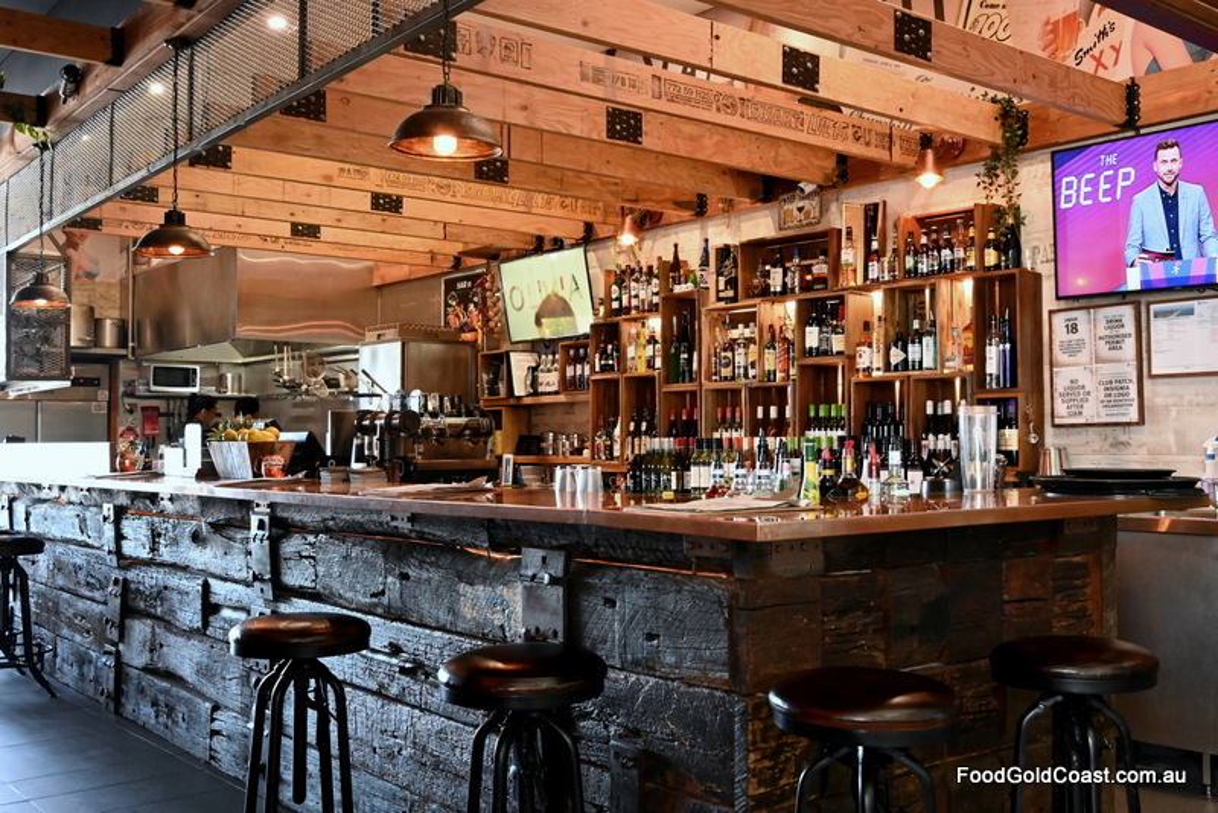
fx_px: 1151
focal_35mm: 34
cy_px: 406
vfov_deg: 38.9
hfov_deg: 55.8
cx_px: 609
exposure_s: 1/40
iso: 9000
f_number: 11
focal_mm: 34
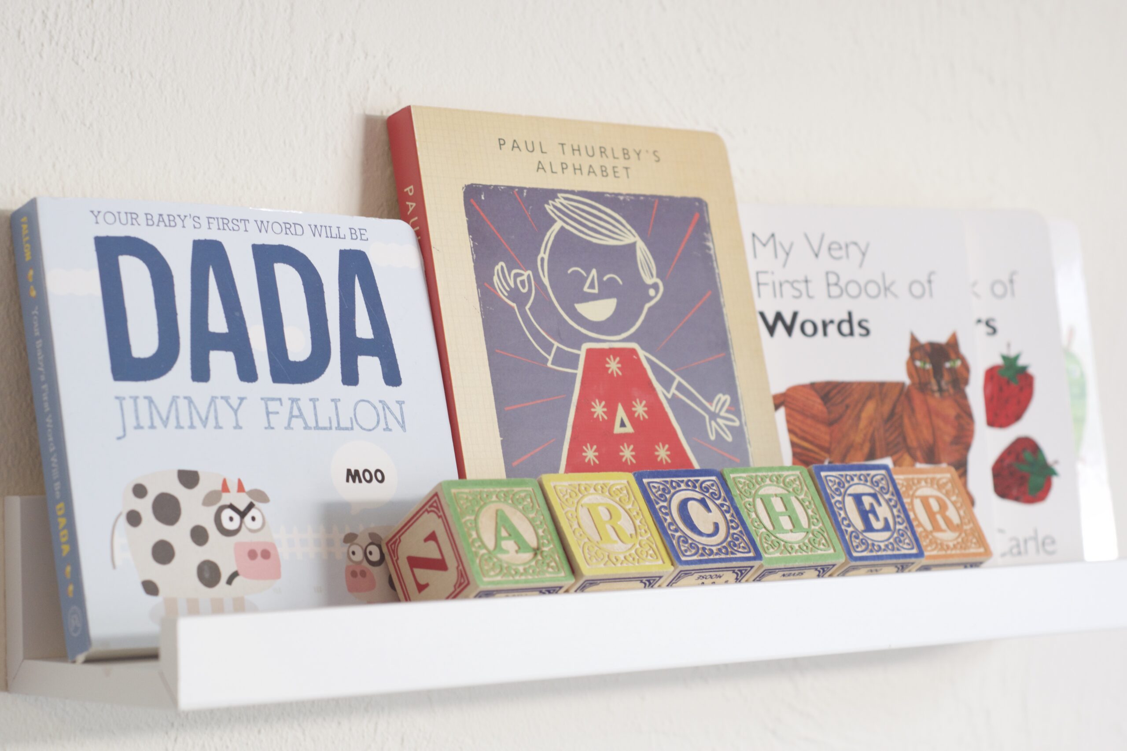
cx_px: 564
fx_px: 2348
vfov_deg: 18.2
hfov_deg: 27.0
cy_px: 376
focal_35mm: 75
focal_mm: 50
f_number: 4
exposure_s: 1/60
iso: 560
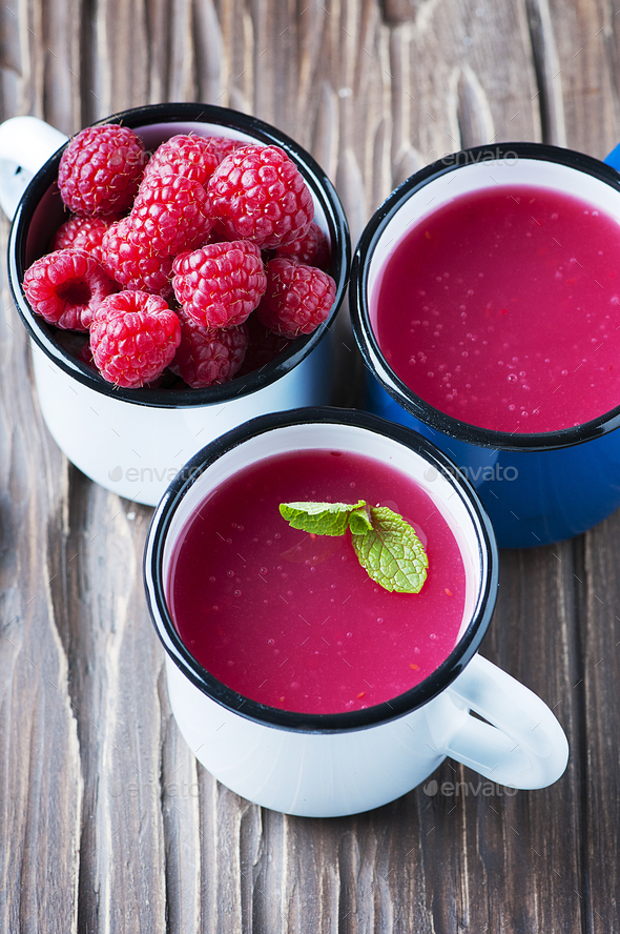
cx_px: 310
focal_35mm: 158
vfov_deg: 13.1
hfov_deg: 8.7
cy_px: 467
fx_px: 4078
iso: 200
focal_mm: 105
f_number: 6.3
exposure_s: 1/160
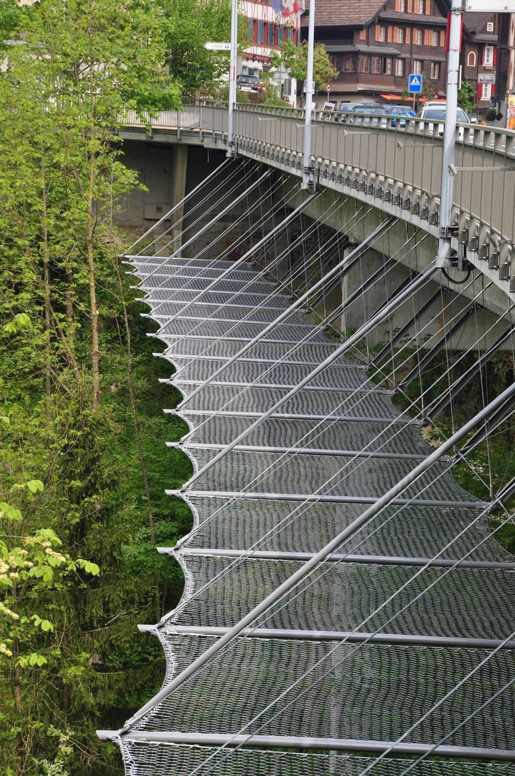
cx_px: 258
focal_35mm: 142
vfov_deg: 14.4
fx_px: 3067
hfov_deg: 9.6
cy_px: 388
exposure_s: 1/160
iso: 200
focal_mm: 95
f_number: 9
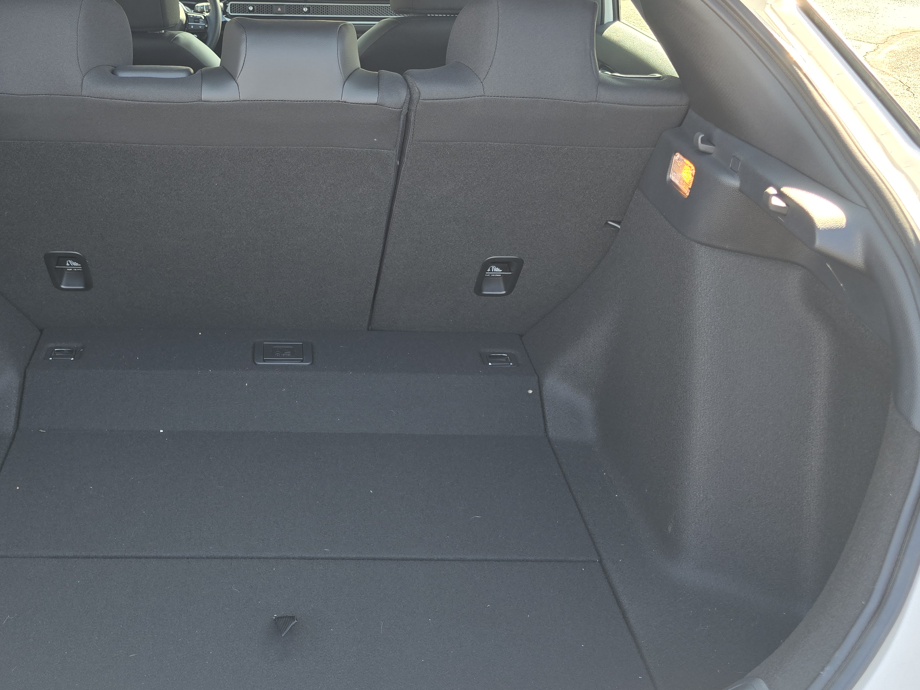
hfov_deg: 52.5
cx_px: 280
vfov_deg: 41.7
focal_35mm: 34
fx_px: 904
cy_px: 376
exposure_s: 1/180
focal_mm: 6.3
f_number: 1.7
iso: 64
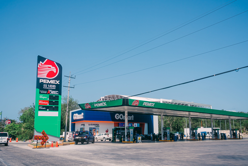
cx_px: 124
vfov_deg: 31.9
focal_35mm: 42
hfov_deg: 46.4
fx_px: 289
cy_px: 83
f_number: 10
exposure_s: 1/200
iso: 80
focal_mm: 42
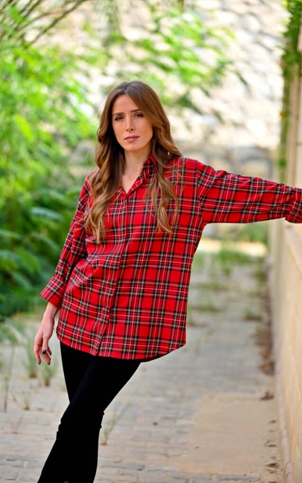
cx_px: 154
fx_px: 1685
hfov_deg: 10.2
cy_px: 242
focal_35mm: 128
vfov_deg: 16.3
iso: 1000
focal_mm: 125
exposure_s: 1/4000
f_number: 2.8
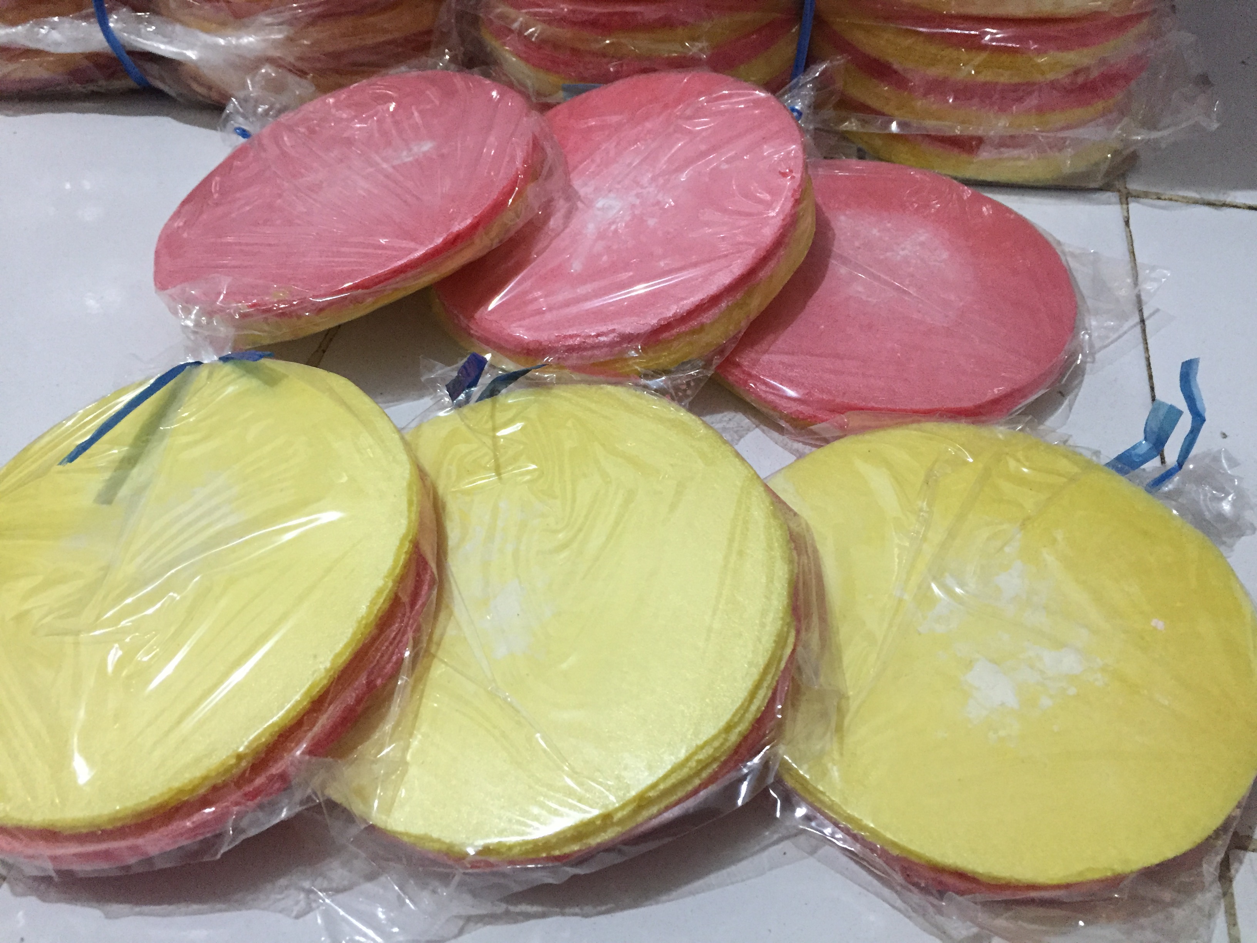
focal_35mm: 29
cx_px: 628
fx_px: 1053
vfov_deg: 48.2
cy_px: 472
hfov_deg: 61.7
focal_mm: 4.15
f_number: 2.2
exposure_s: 1/20
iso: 250
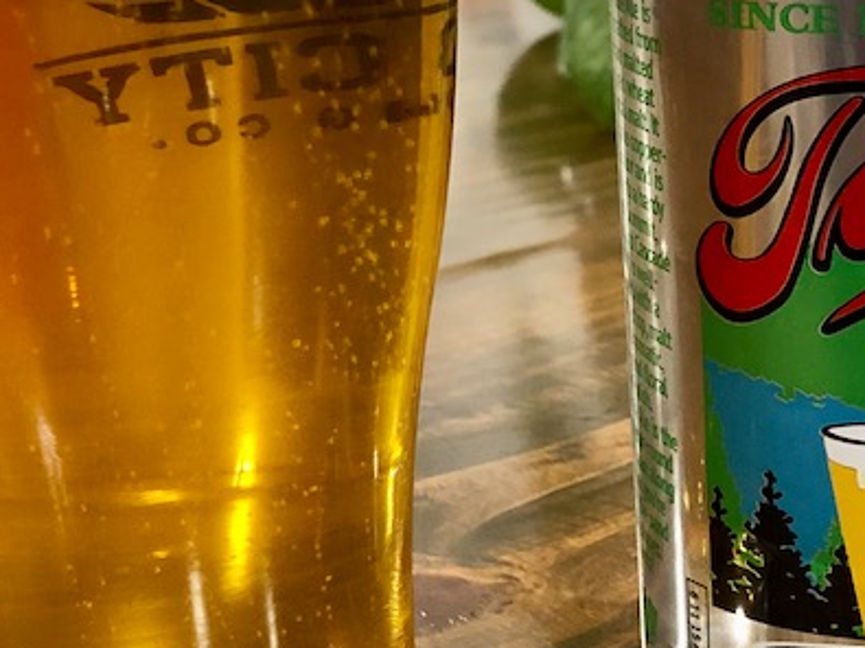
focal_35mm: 85
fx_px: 2123
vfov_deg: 17.4
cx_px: 639
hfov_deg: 22.8
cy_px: 296
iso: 80
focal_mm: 4
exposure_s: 1/15
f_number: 1.8
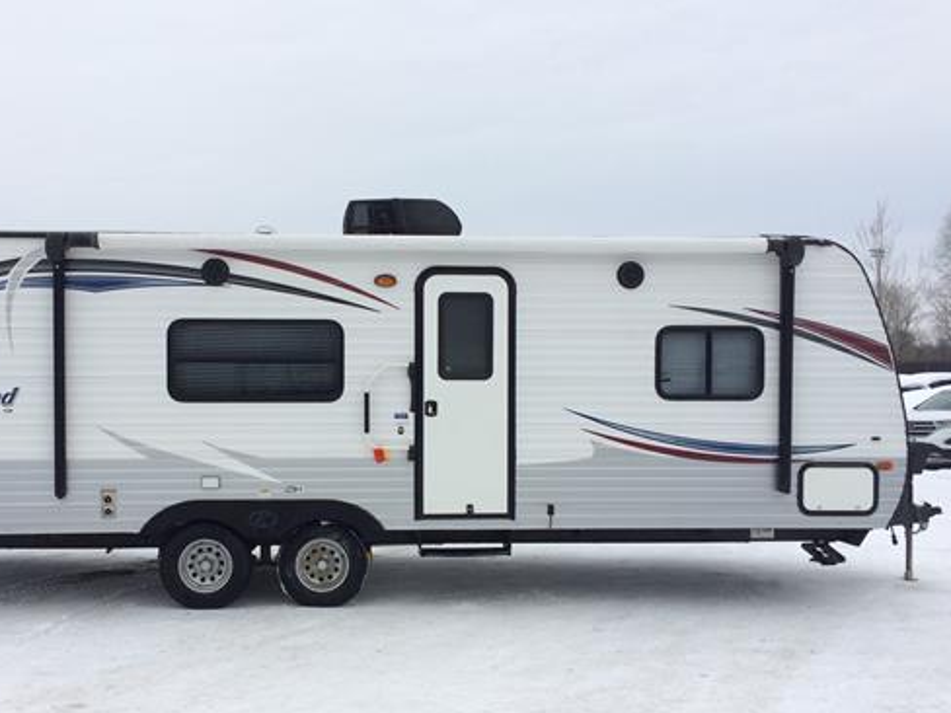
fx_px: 1044
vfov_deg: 37.7
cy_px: 403
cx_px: 374
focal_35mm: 38
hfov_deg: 48.6
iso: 32
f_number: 2.2
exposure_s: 1/1053
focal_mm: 4.15
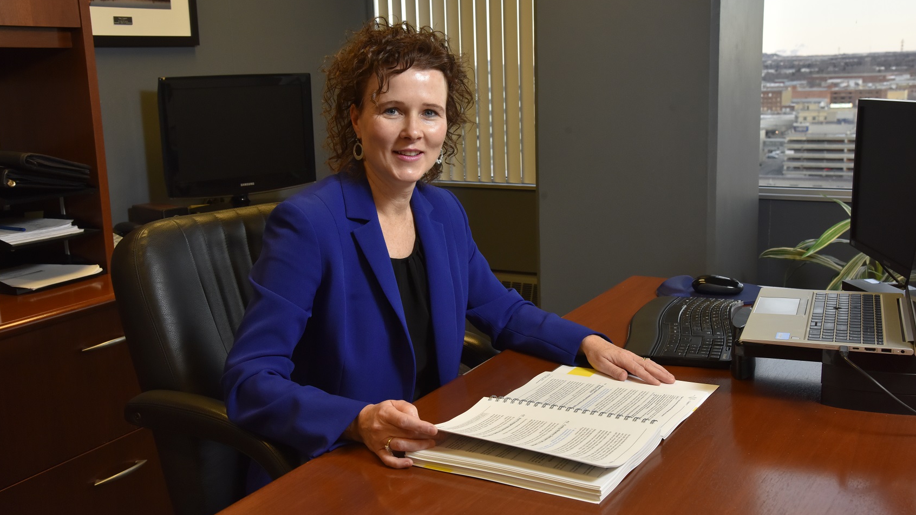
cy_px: 239
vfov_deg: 29.7
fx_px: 972
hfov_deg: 50.5
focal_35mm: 40
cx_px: 456
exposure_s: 1/80
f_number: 9
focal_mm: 38
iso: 1250
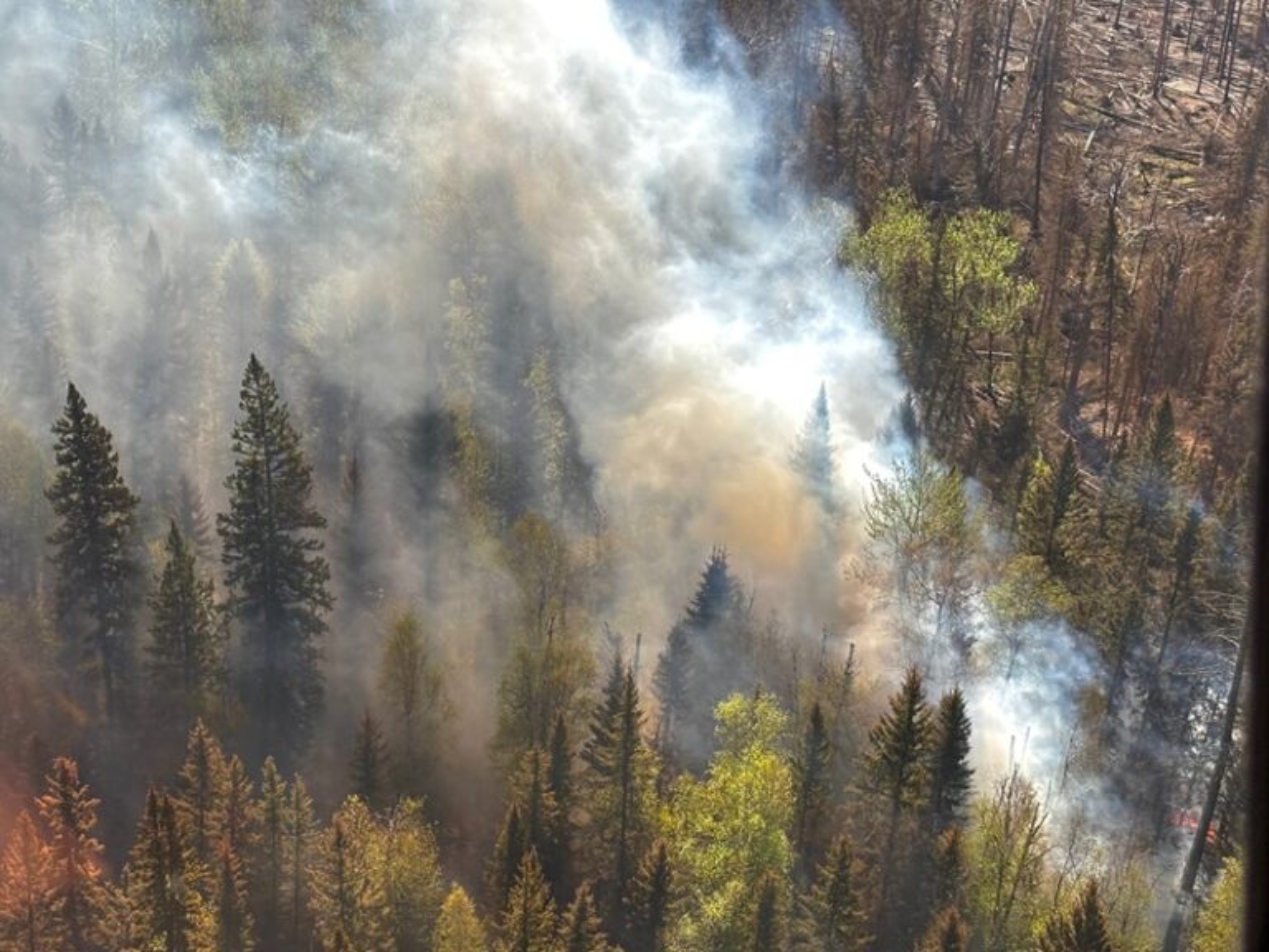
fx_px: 1906
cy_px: 476
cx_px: 634
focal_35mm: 52
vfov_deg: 28.0
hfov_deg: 36.8
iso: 32
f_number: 1.6
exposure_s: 1/1845
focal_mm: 5.96
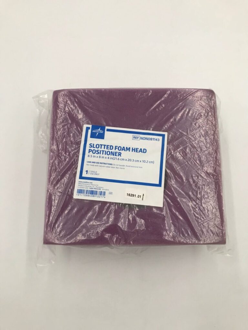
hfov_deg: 49.7
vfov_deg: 63.4
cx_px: 124
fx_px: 267
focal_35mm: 28
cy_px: 165
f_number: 1.8
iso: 25
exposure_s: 1/40
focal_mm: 3.99
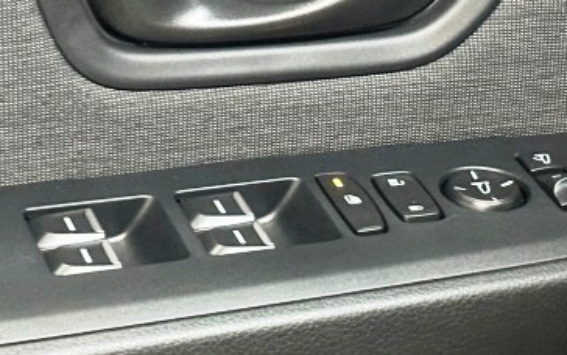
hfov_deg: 14.6
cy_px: 137
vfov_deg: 9.2
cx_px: 368
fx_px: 2211
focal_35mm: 143
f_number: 1.78
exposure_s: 1/24
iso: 640
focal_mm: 6.86
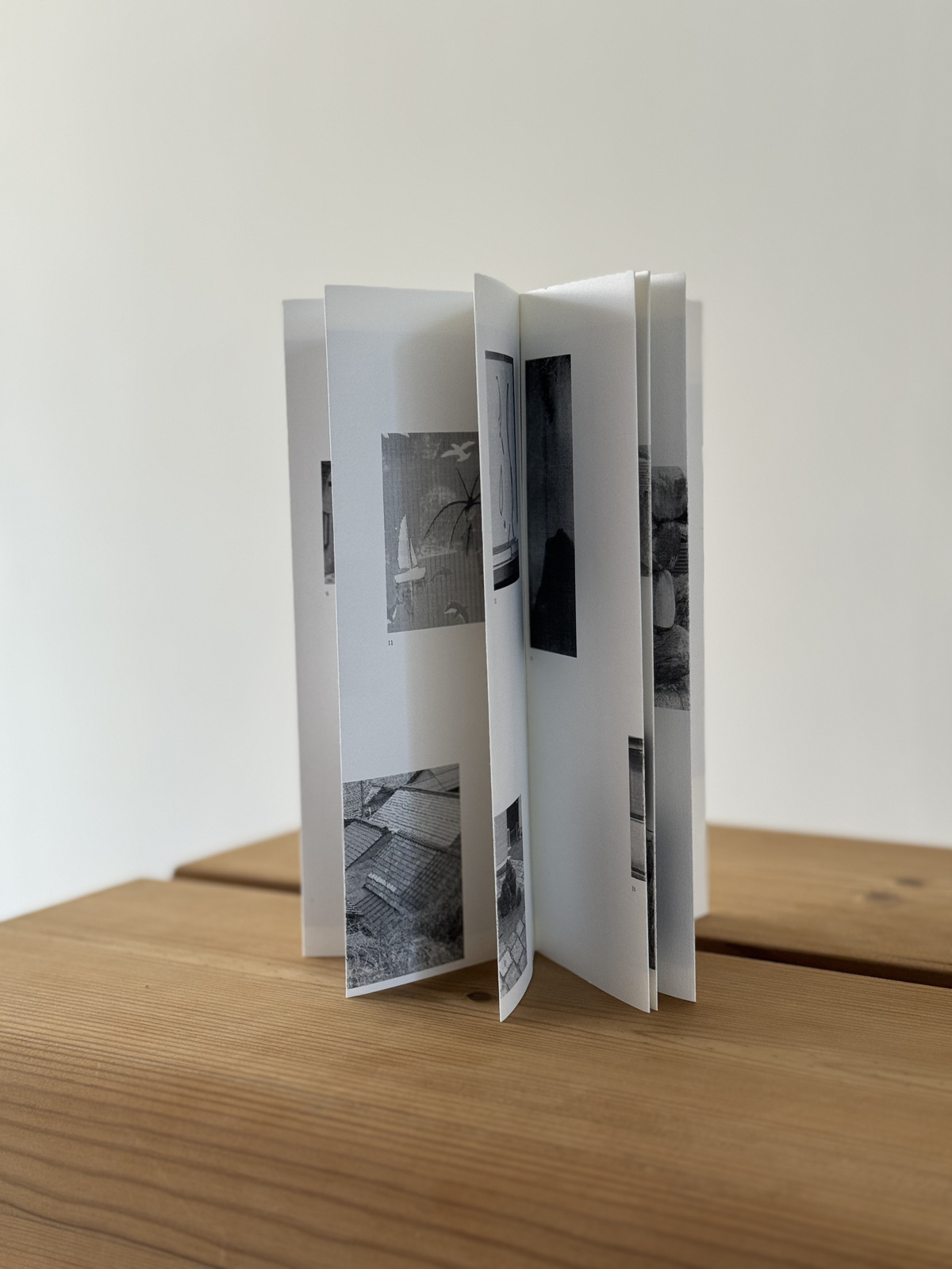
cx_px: 476
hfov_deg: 30.3
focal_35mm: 48
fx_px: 1760
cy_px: 634
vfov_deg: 39.7
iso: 100
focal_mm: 6.76
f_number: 1.78
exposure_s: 1/97
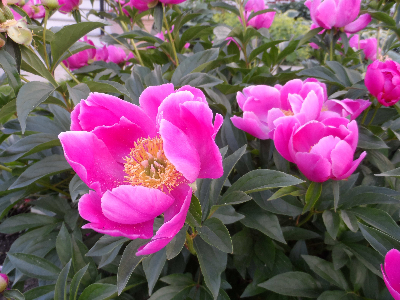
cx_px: 200
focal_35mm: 32
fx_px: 370
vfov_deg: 44.2
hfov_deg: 56.8
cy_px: 150
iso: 80
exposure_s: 1/60
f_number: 3.4
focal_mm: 5.3
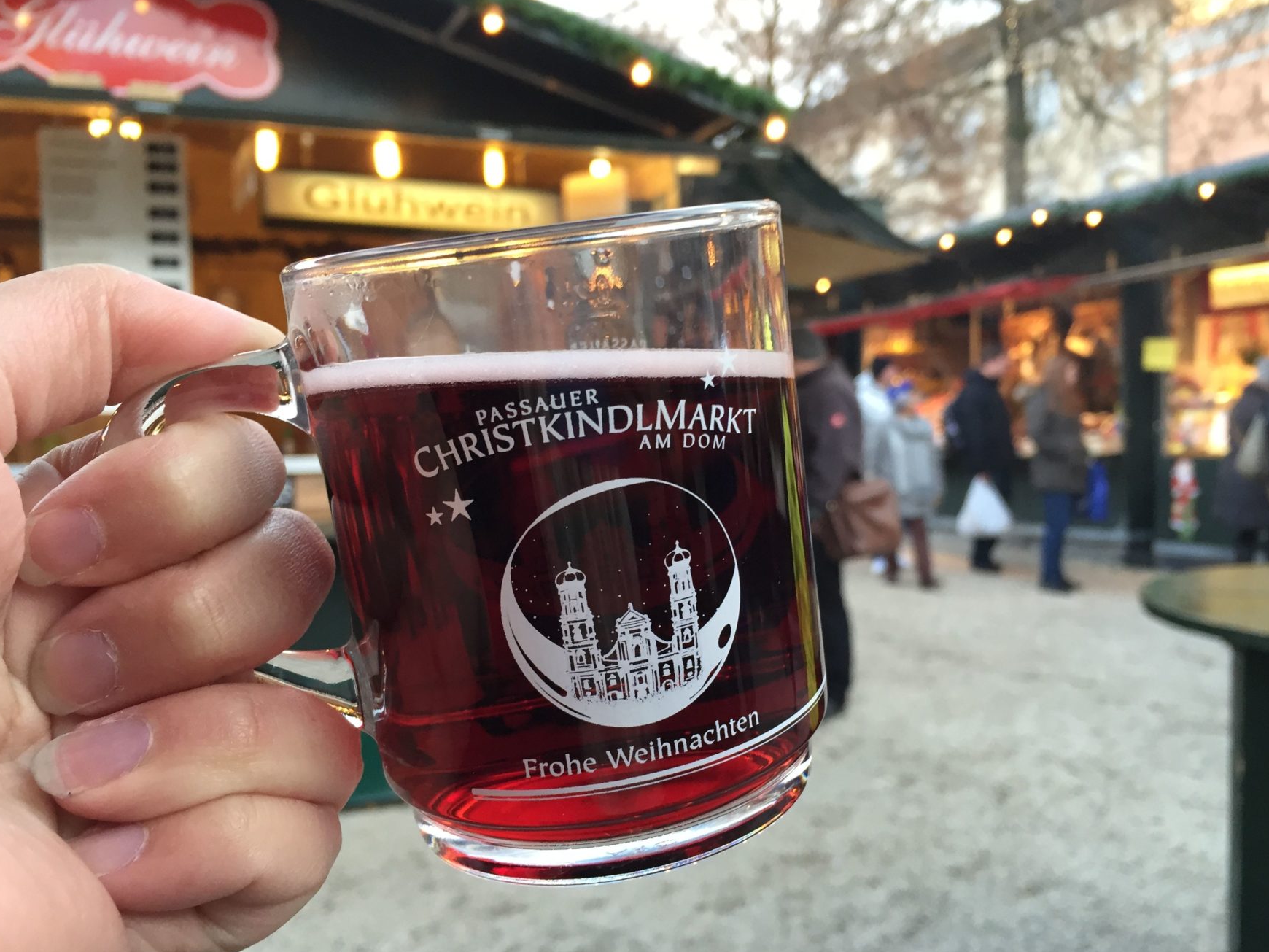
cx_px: 692
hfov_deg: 56.7
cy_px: 500
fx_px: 1173
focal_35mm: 32
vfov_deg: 44.1
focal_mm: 4.15
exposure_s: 1/30
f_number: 2.2
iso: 32
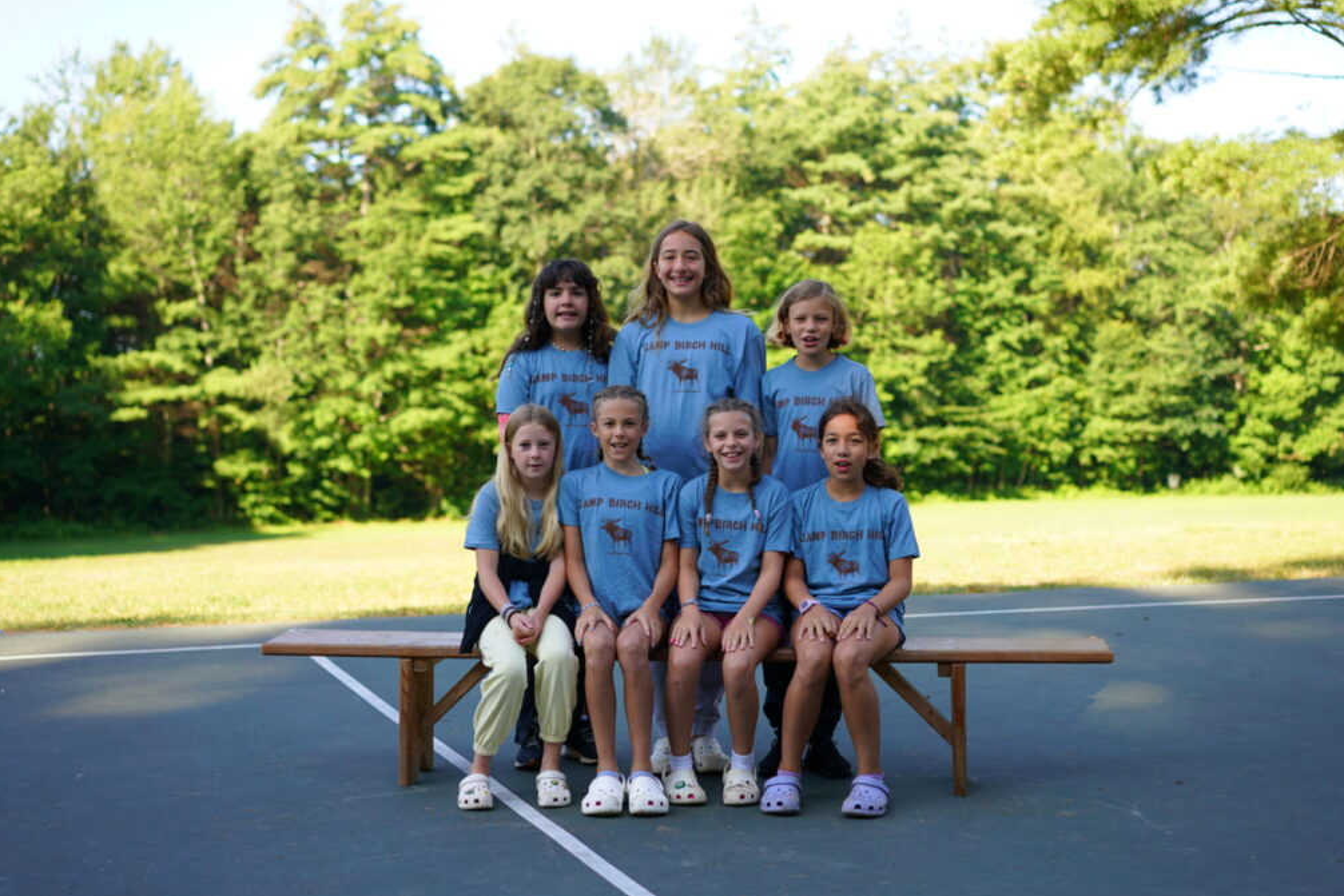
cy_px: 443
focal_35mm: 56
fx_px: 2091
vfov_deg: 24.2
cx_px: 681
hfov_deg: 35.6
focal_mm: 55
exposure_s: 1/1000
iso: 320
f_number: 2.8
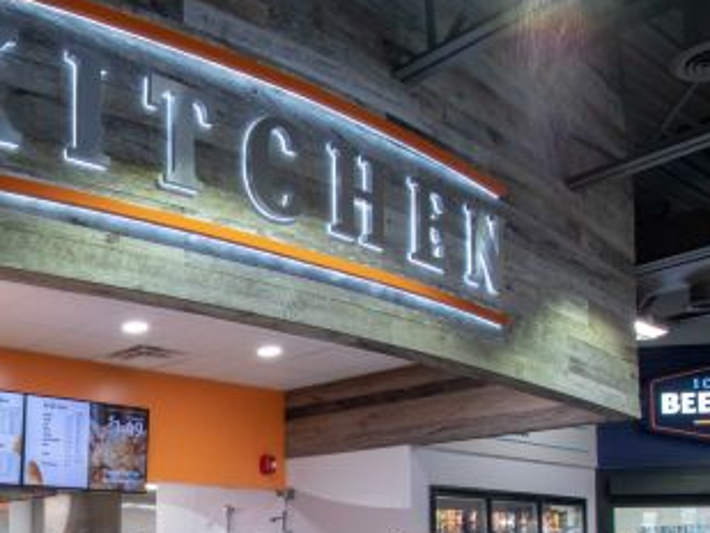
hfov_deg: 39.9
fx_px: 862
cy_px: 531
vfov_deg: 31.8
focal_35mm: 42
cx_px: 16
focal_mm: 12
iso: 800
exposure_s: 1/15
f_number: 13
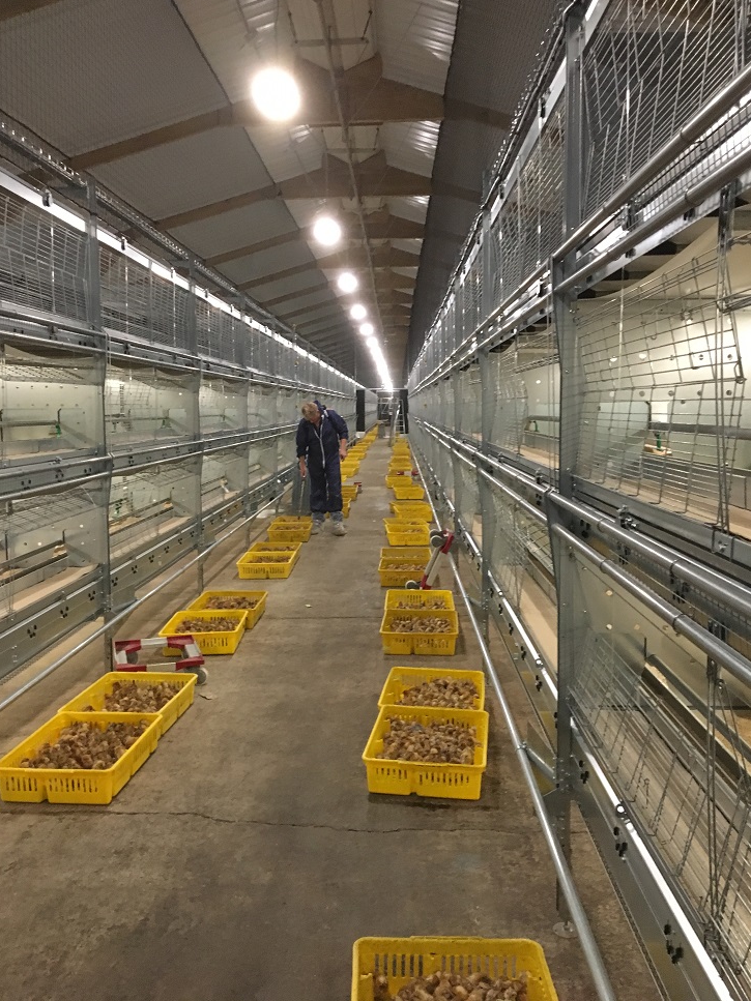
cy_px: 484
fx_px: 868
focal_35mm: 30
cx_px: 368
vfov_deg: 60.0
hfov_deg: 46.8
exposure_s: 1/17
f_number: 2.2
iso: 200
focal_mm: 4.15
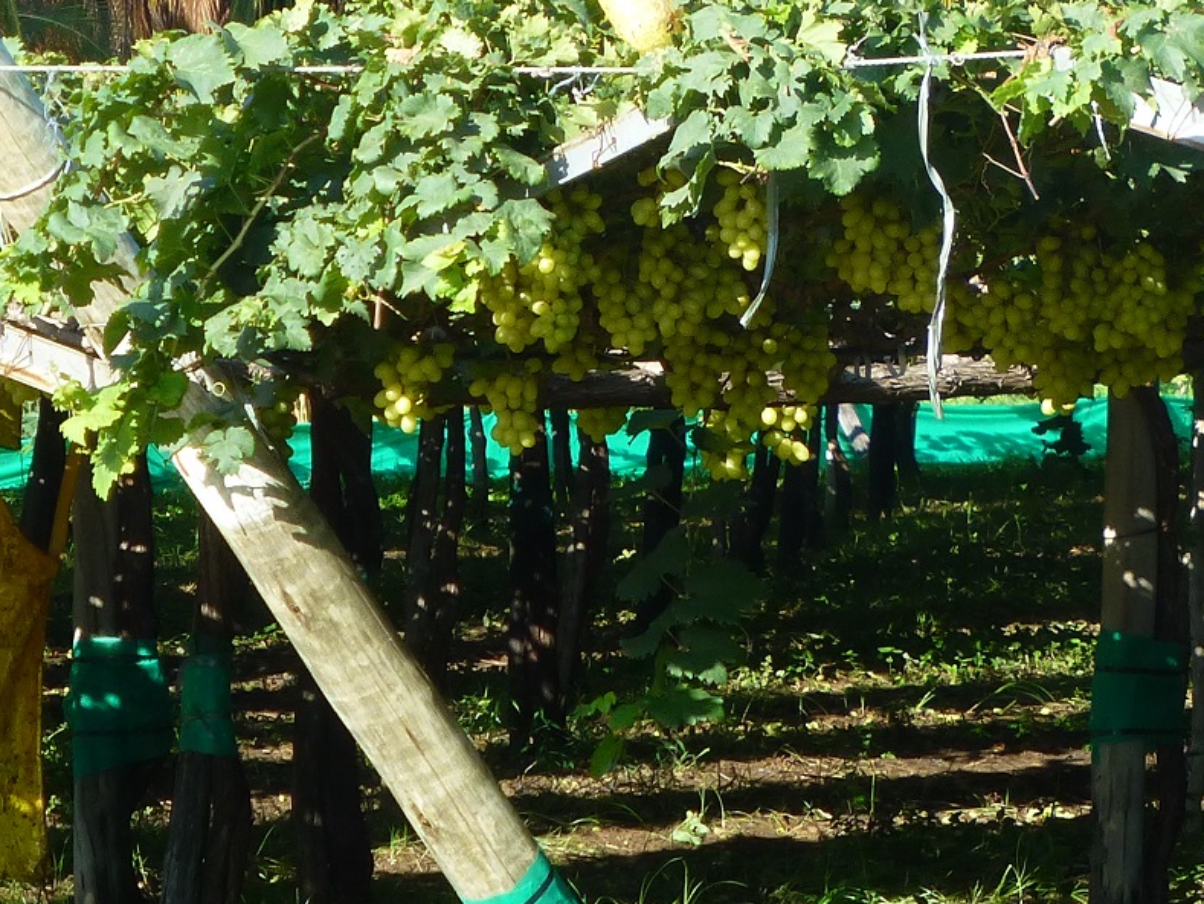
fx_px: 12523
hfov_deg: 5.5
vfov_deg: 4.1
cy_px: 267
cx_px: 1149
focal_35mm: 360
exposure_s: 1/160
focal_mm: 23.1
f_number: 5.4
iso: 100
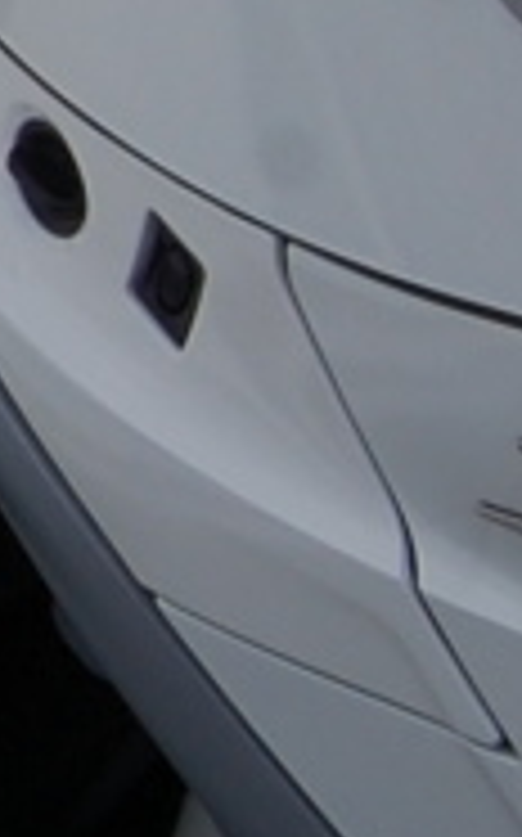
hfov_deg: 3.0
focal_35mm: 426
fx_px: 9712
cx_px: -1458
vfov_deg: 4.9
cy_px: -418
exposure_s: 1/400
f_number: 10
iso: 200
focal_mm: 32
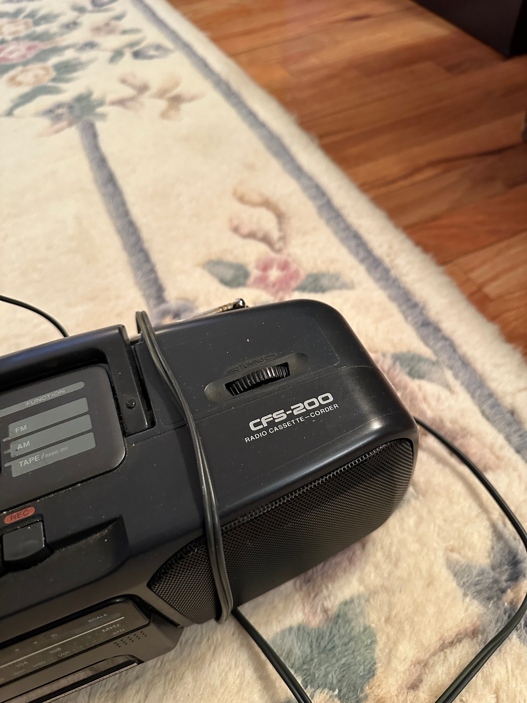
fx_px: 487
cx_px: 264
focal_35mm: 24
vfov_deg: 71.6
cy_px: 352
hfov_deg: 56.8
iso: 640
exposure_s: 1/60
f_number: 1.78
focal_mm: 6.86
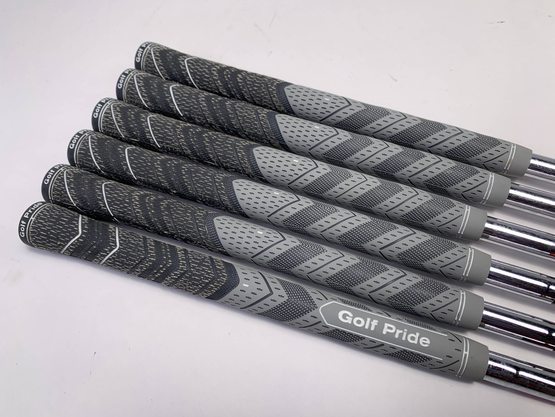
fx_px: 417
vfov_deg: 53.1
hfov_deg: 67.3
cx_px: 278
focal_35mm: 26
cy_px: 208
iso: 25
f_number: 1.8
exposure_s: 1/267
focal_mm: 4.25
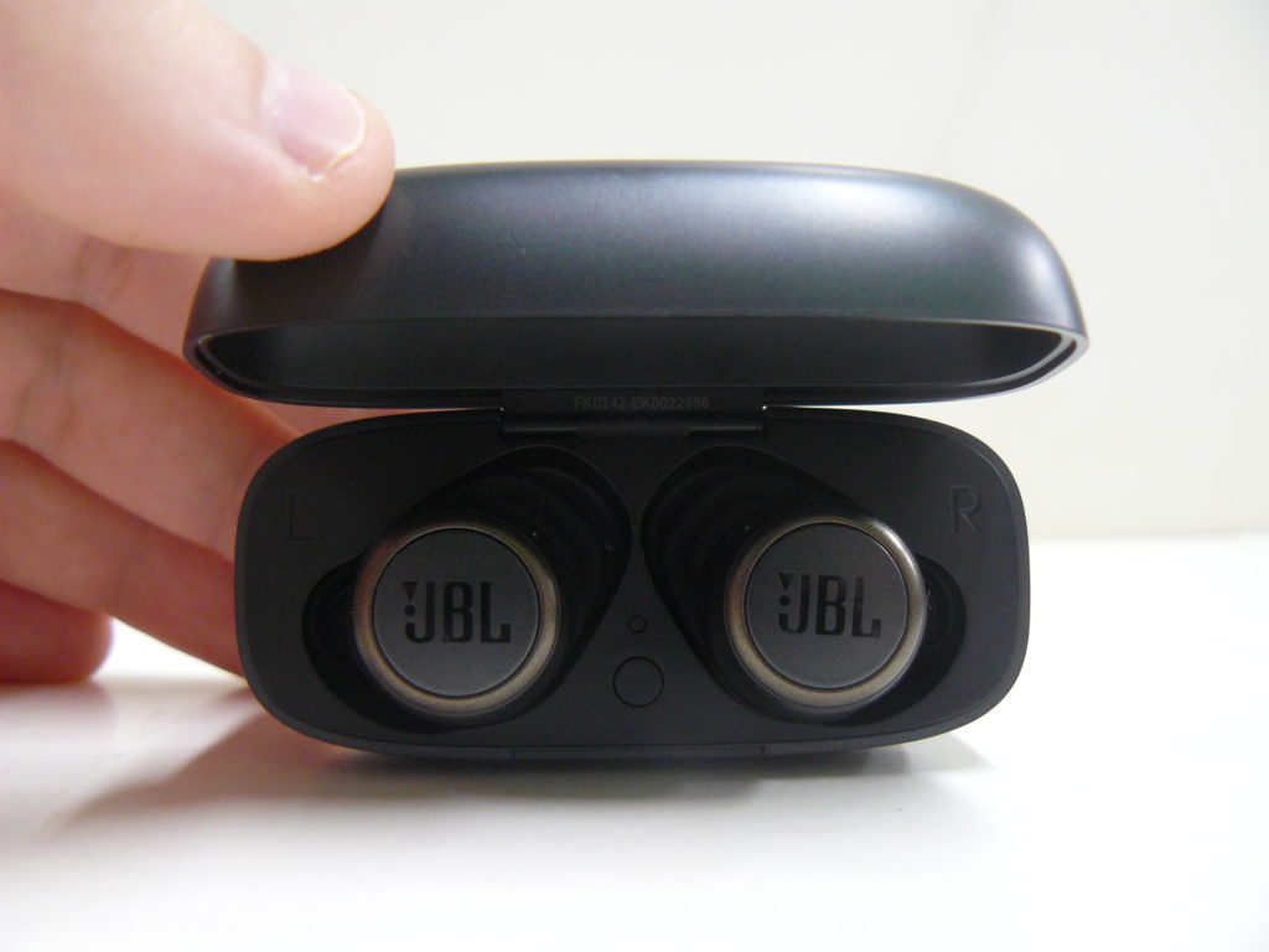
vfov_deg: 39.7
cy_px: 476
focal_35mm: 36
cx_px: 634
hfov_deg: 51.4
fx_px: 1320
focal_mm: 6
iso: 200
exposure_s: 1/13
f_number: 2.8
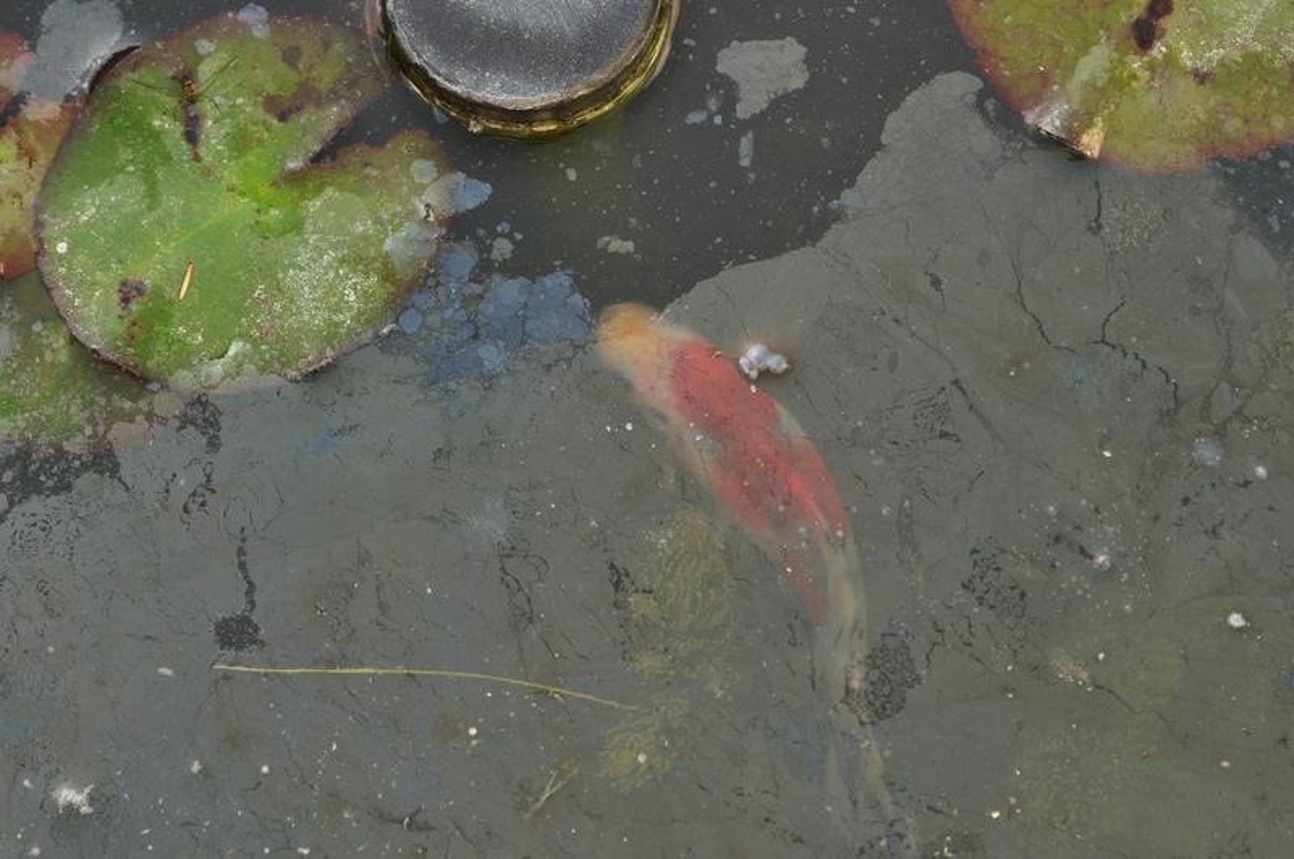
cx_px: 647
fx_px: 4576
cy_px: 430
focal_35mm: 128
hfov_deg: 16.1
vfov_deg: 10.7
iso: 250
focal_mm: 85
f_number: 9
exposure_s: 1/100
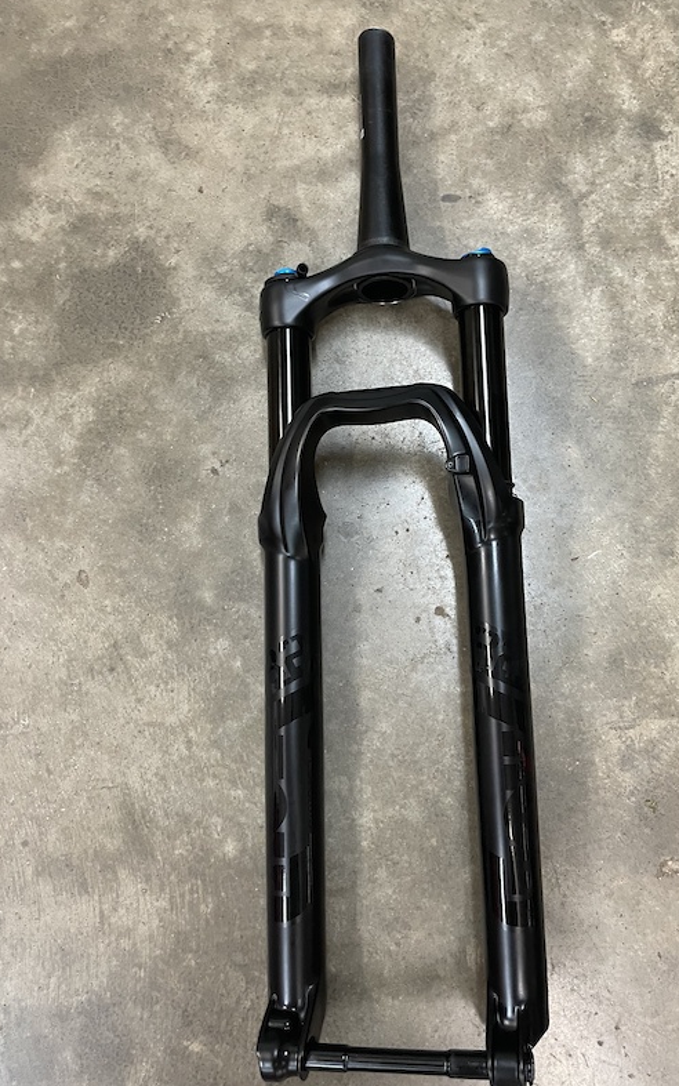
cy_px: 535
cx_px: 402
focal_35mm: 28
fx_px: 829
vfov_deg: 66.5
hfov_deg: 44.4
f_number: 1.6
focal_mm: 4.2
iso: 200
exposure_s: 1/60
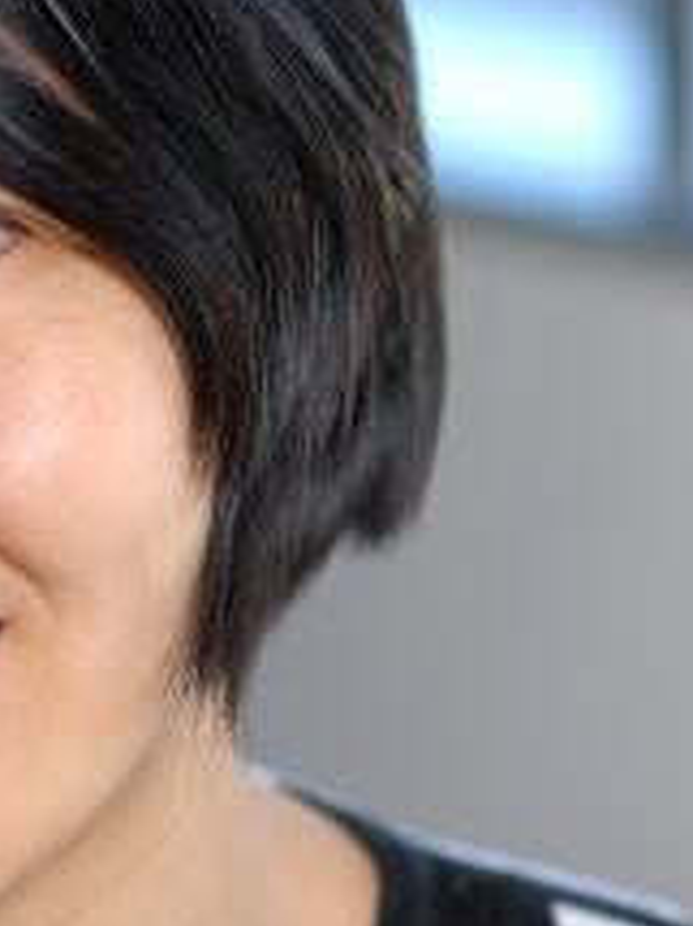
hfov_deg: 4.5
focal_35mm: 331
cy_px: 609
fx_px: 8852
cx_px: -101
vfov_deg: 6.0
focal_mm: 85
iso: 160
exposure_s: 1/160
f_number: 2.8
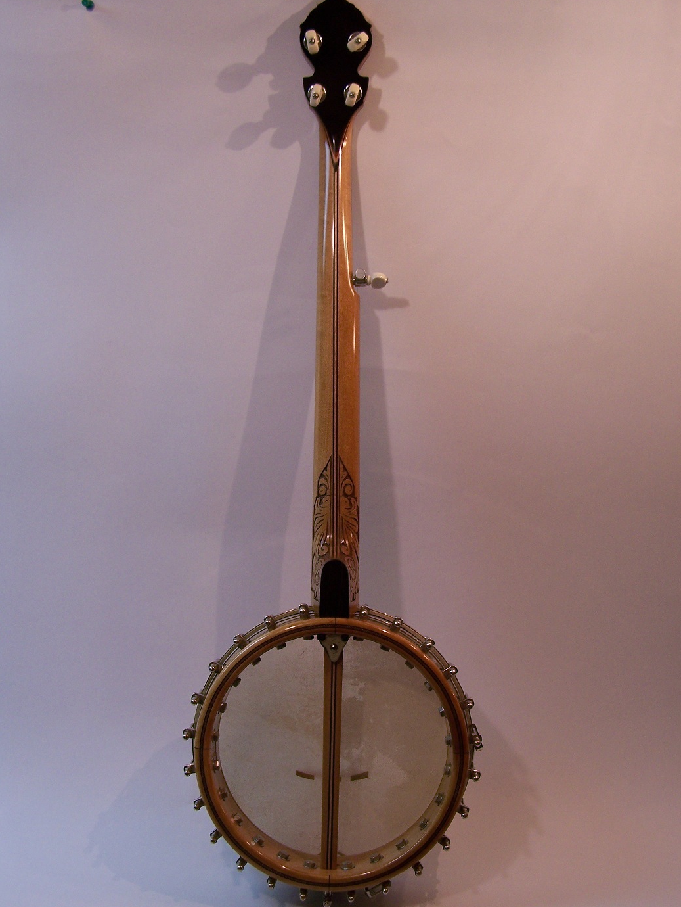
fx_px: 1022
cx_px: 349
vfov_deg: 47.8
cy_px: 456
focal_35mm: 39
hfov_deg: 36.9
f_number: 2.8
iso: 80
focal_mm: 6.3
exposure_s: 1/30
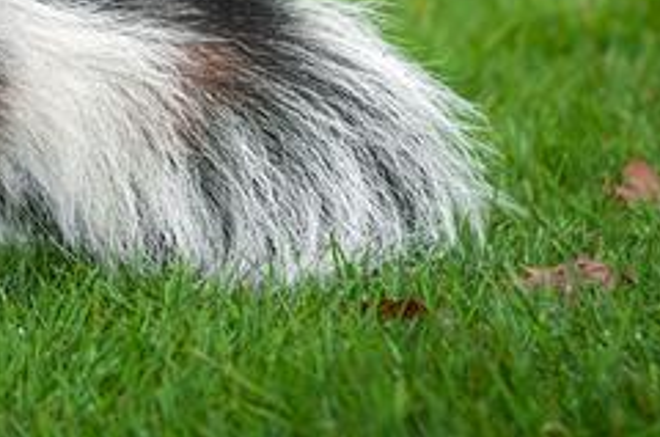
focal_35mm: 431
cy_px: -194
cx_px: -146
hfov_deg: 4.8
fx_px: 7886
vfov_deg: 3.2
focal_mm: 98
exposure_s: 1/250
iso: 200
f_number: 3.2
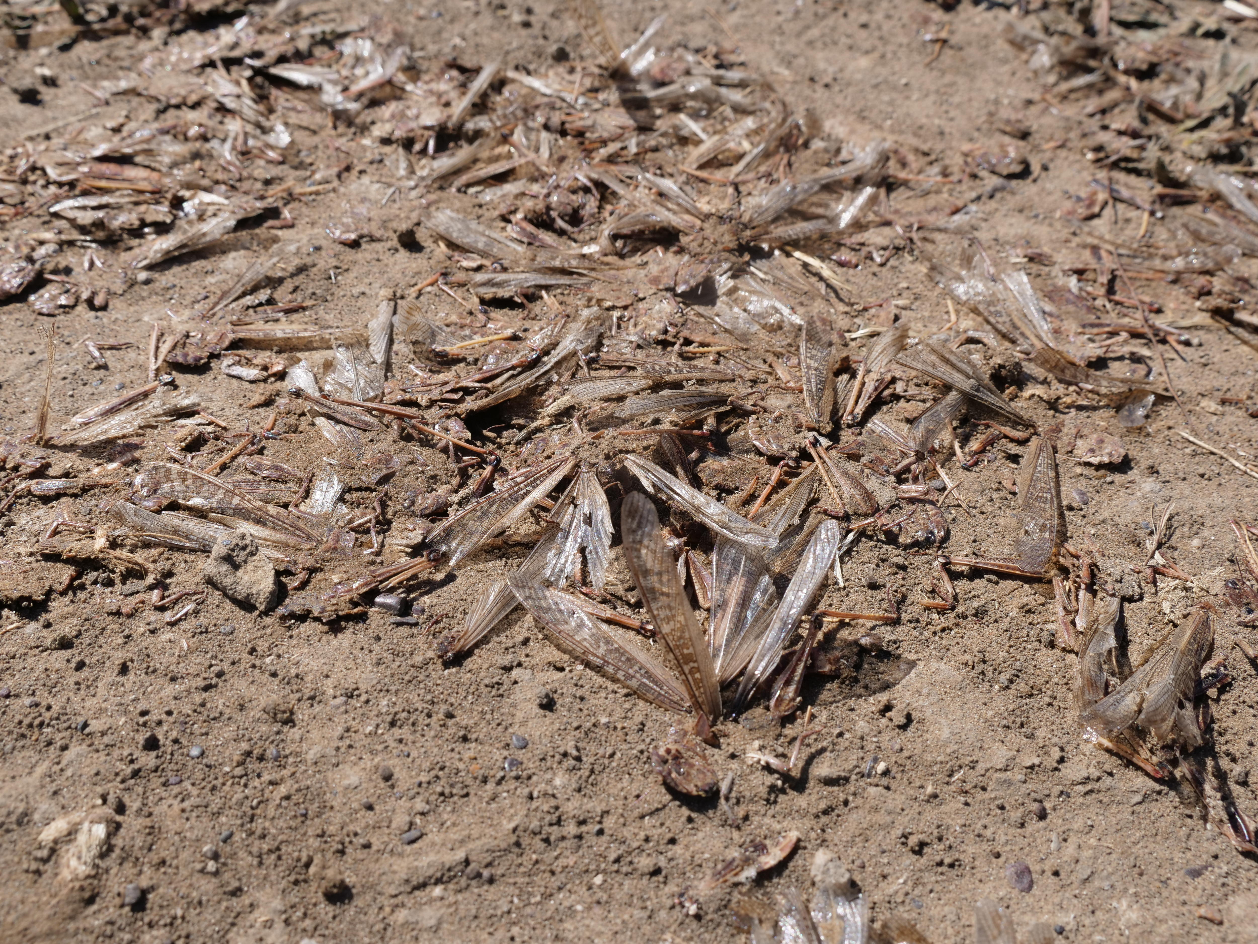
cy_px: 472
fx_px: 1236
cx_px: 629
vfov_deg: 41.8
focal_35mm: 34
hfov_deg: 54.0
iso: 200
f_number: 7.1
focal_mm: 17
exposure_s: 1/640
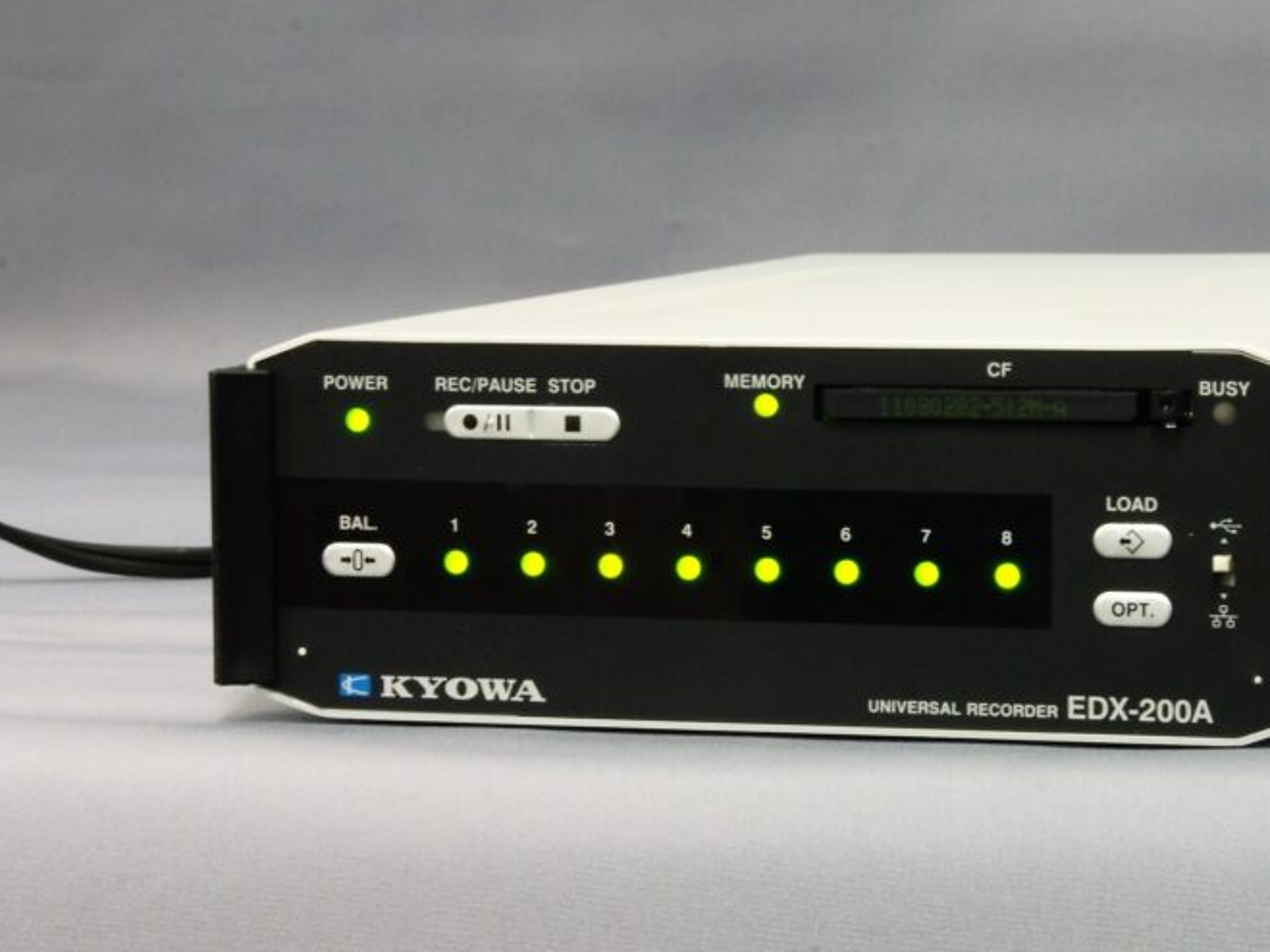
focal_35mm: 112
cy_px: 484
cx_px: 854
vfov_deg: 13.2
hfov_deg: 17.5
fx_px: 4108
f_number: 20
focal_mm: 50
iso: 400
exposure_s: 1
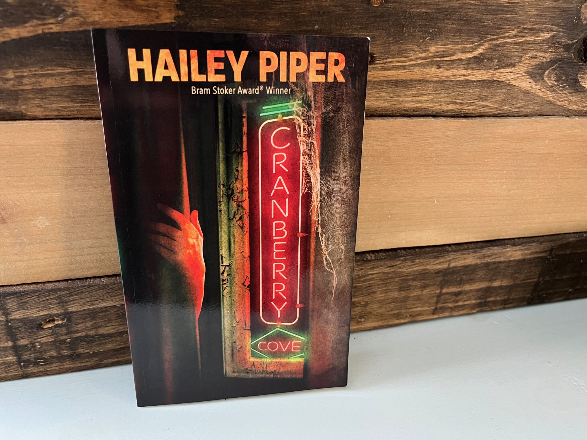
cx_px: 294
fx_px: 441
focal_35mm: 26
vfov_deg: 53.1
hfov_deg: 67.3
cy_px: 220
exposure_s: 1/45
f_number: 1.6
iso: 500
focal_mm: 5.1
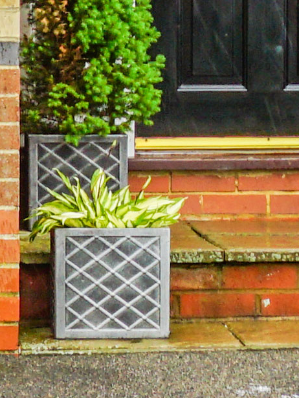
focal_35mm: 225
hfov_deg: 6.6
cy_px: -315
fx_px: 2589
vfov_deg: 8.5
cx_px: 337
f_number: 8
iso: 100
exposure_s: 1/100
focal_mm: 16
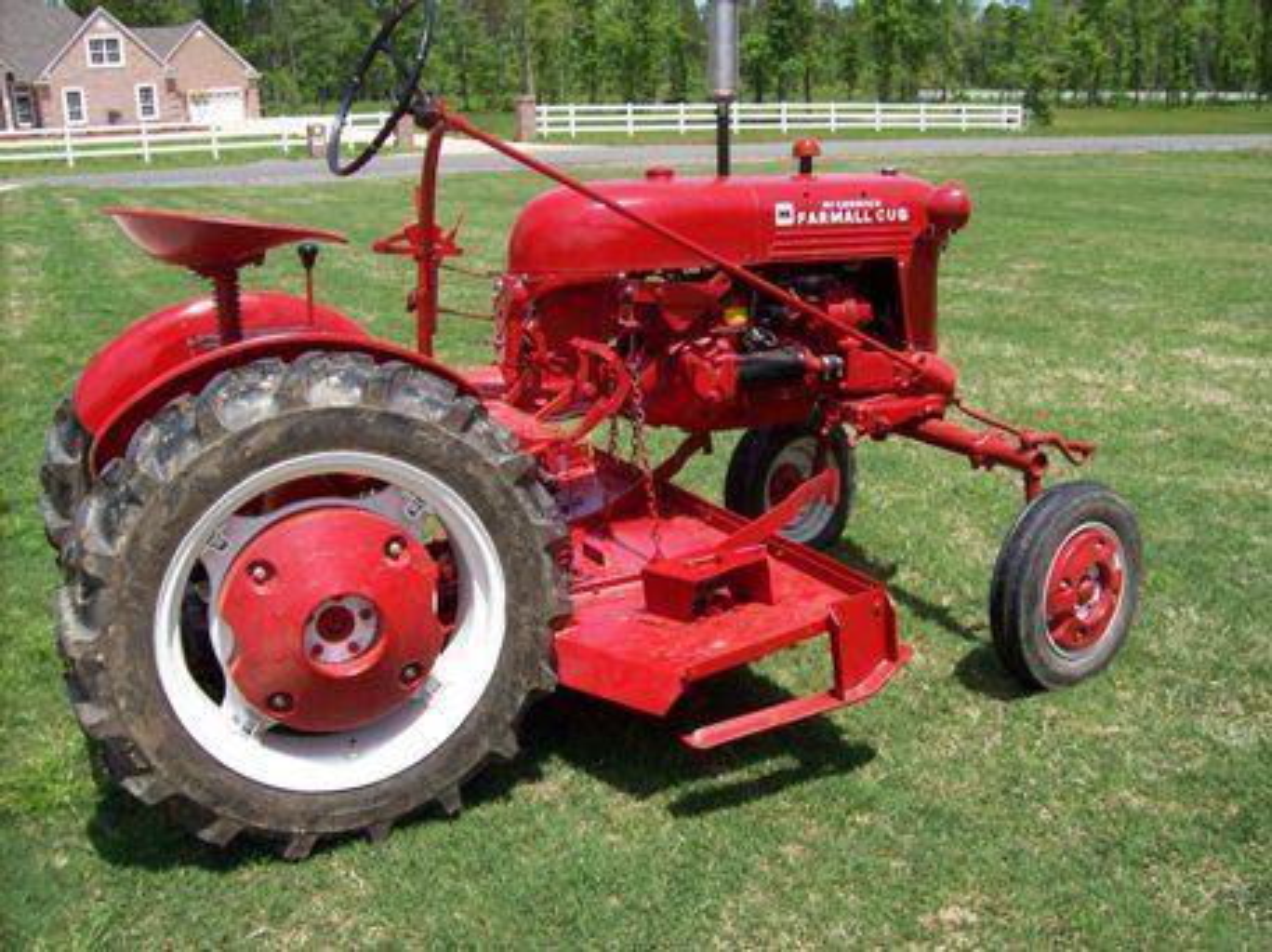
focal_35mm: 36
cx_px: 636
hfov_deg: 51.4
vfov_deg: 39.6
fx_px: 1321
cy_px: 476
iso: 80
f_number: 4.8
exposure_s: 1/450
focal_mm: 6
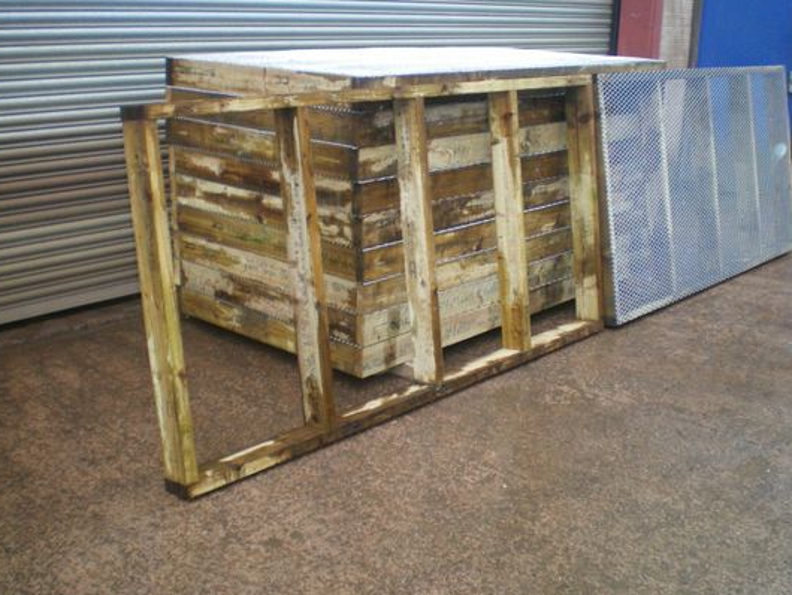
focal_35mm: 43
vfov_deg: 33.6
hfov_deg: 43.8
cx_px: 429
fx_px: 984
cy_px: 274
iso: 125
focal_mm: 6.3
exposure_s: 1/60
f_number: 3.1
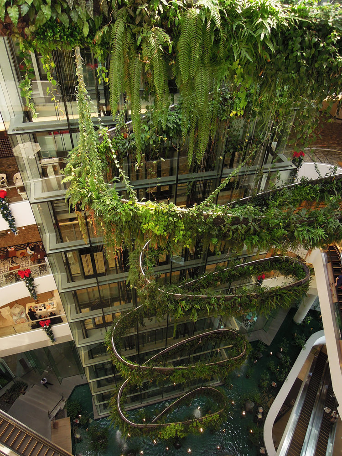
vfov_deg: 71.6
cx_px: 171
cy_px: 228
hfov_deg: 56.8
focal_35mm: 24
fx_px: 316
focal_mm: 4.3
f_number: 2.8
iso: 160
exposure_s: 1/125
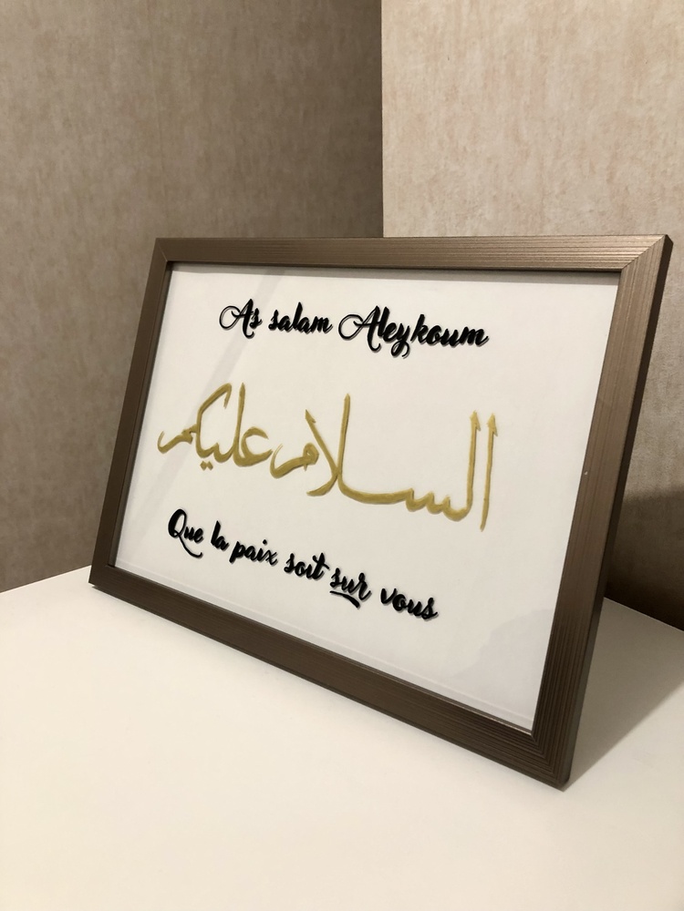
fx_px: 738
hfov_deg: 49.7
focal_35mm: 28
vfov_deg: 63.4
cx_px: 342
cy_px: 456
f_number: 1.8
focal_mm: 4
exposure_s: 1/17
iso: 50
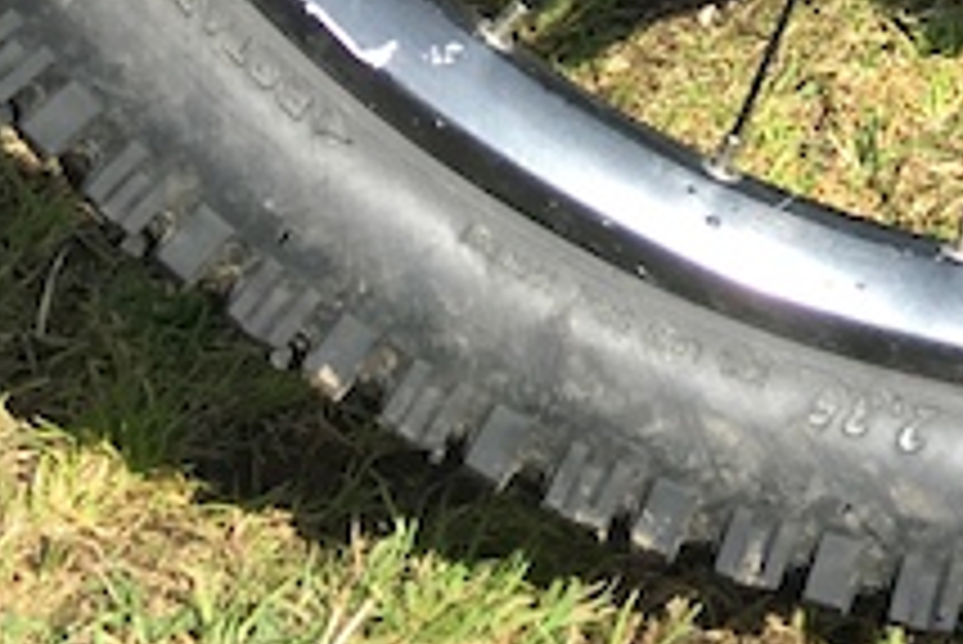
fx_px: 3854
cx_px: 1390
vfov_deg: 8.2
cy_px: -1274
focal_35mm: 144
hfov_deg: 13.5
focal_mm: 4.15
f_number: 2.2
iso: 25
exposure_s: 1/725
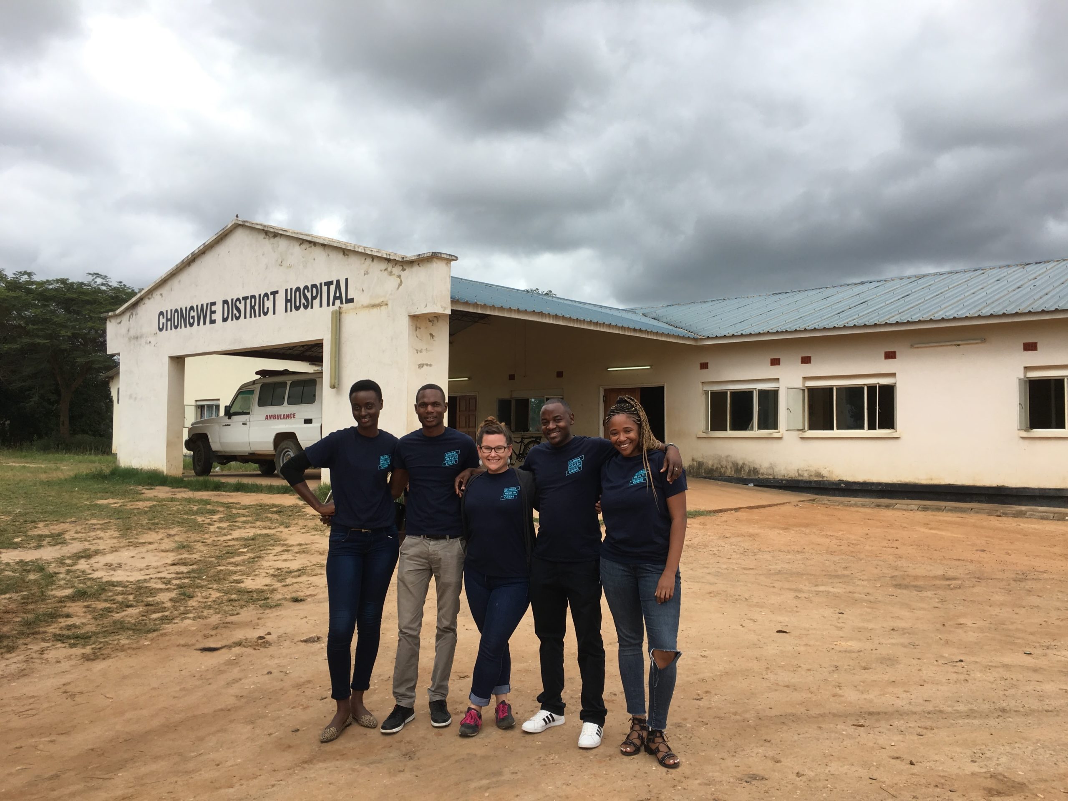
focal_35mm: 29
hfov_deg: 61.7
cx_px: 534
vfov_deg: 48.2
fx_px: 895
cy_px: 400
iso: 25
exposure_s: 1/874
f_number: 2.2
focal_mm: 4.15
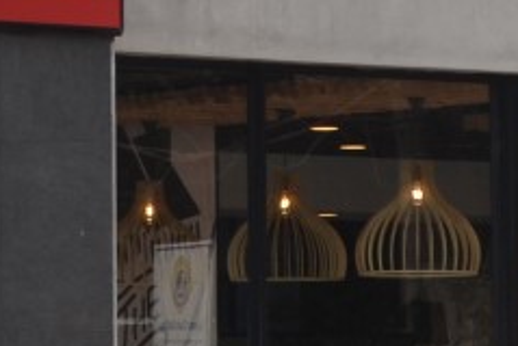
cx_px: 182
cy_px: 19
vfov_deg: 5.2
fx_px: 3803
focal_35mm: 264
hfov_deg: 7.8
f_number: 7.1
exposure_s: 1/200
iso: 100
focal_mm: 26
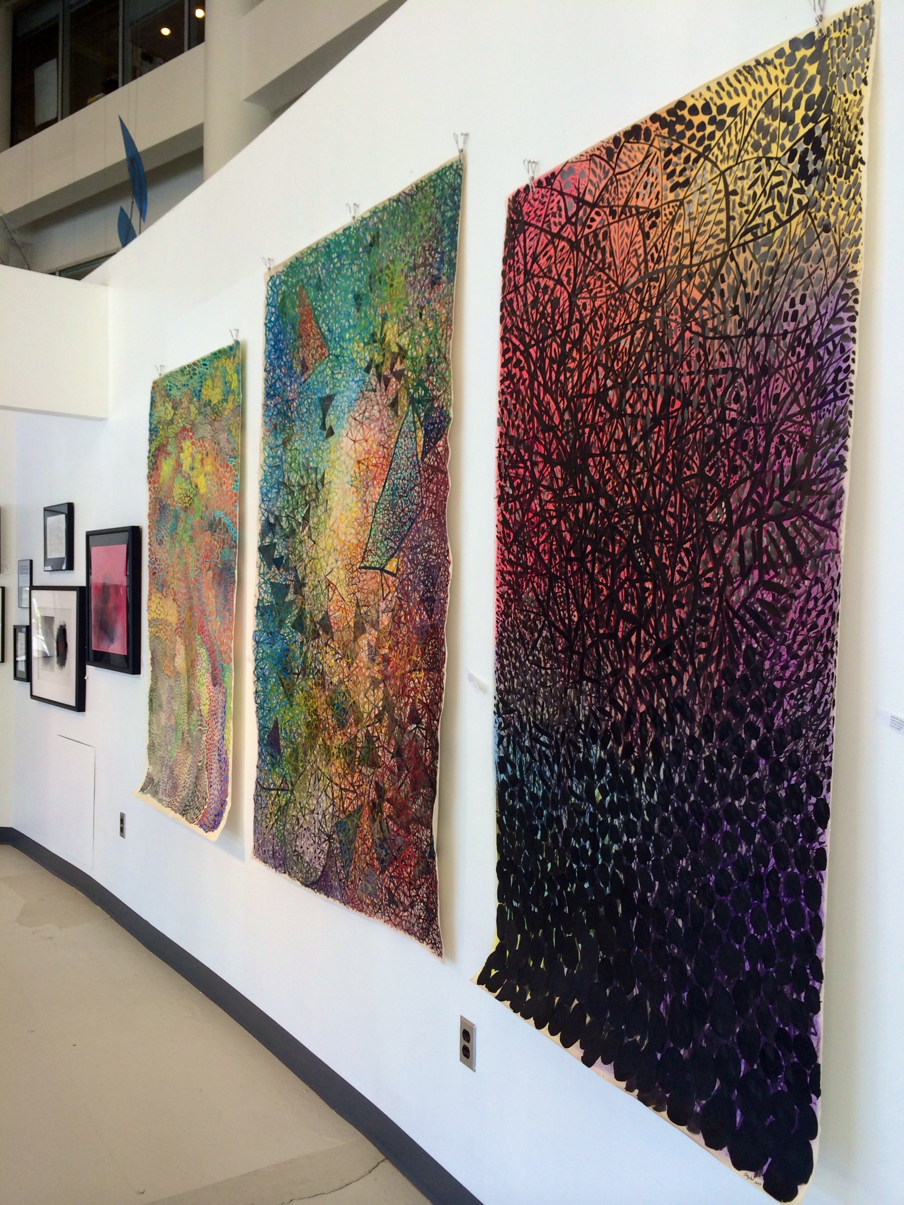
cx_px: 452
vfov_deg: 60.0
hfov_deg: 46.8
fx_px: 1045
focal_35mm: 30
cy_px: 602
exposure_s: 1/60
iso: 40
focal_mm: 4.12
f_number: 2.2
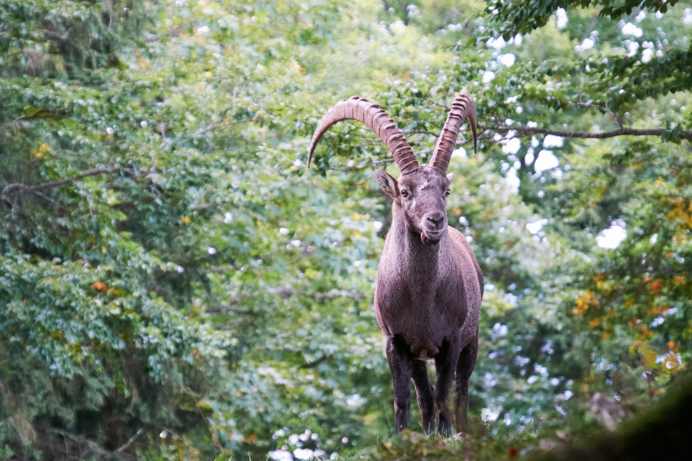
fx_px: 4785
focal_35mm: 249
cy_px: 243
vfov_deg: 5.5
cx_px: 338
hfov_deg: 8.3
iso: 6400
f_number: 5.6
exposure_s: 1/250
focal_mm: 135
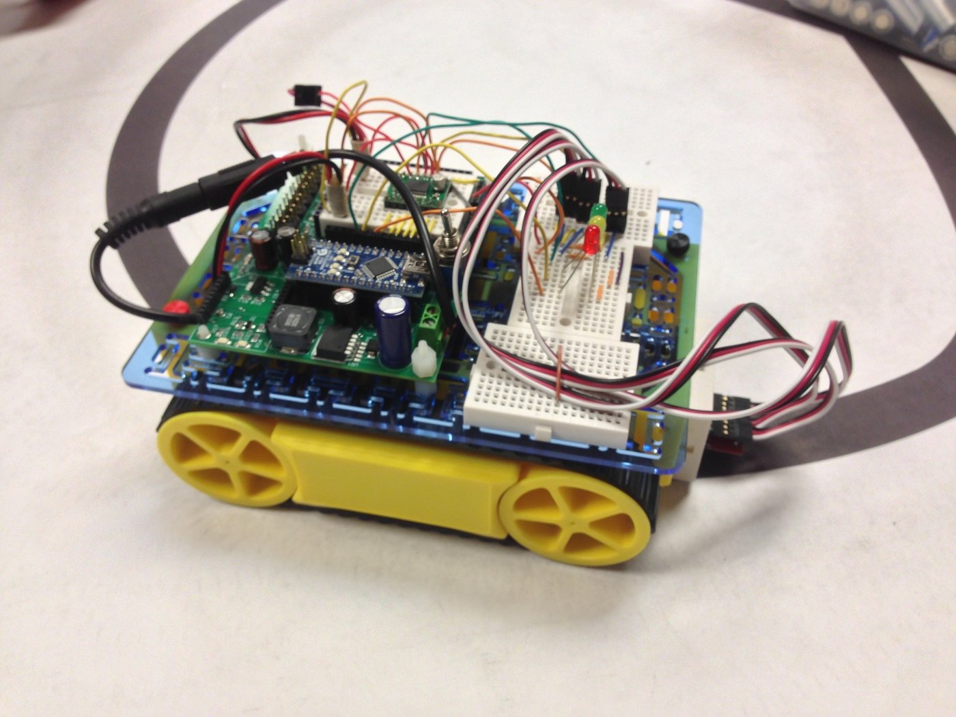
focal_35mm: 33
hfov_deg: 55.4
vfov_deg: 42.9
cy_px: 358
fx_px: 911
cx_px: 478
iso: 50
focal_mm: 4.13
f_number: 2.4
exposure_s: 1/20
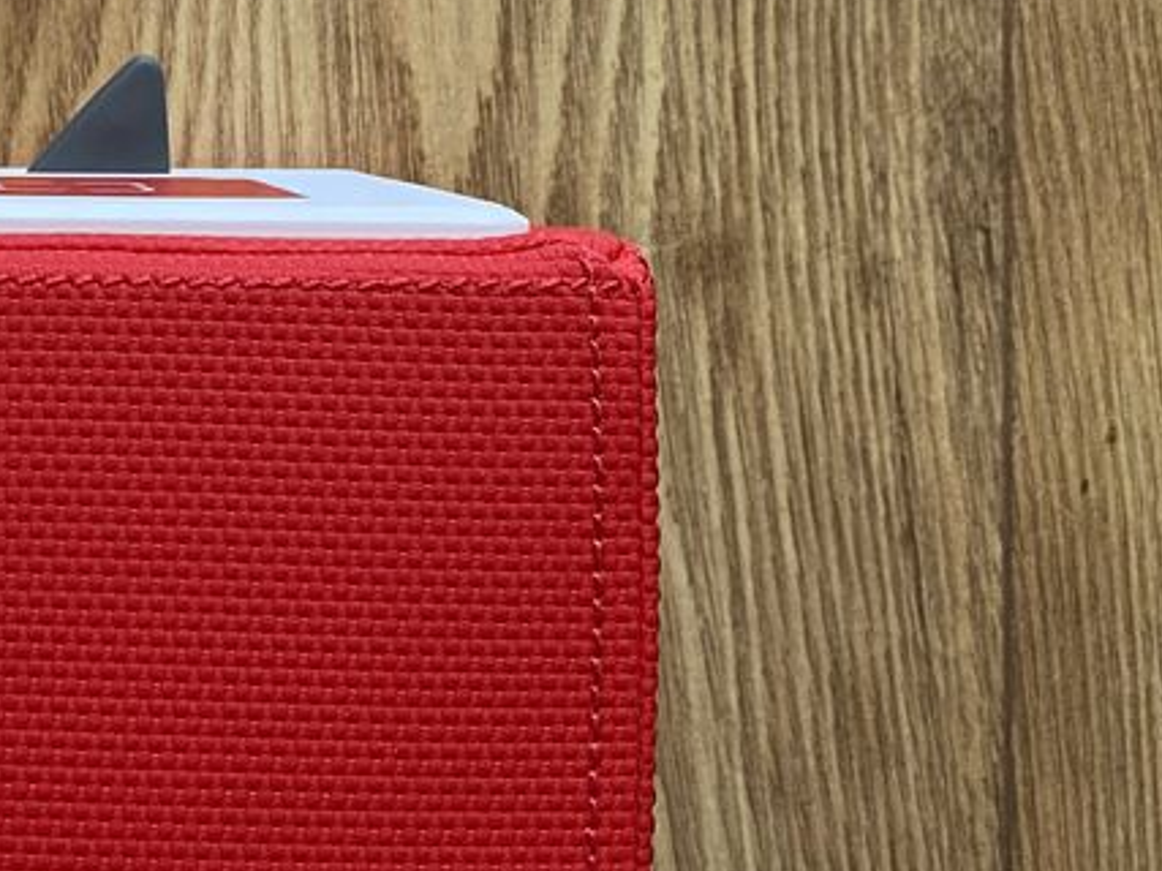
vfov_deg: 18.6
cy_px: 131
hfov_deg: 23.3
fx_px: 2618
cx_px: -169
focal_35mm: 78
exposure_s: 1/64
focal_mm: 4.25
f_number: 1.8
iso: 125
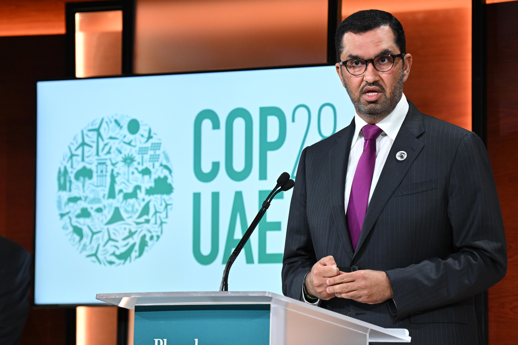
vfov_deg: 5.4
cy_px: 172
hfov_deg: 8.1
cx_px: 259
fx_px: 3668
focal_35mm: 255
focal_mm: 170
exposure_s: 1/250
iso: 1600
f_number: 3.5
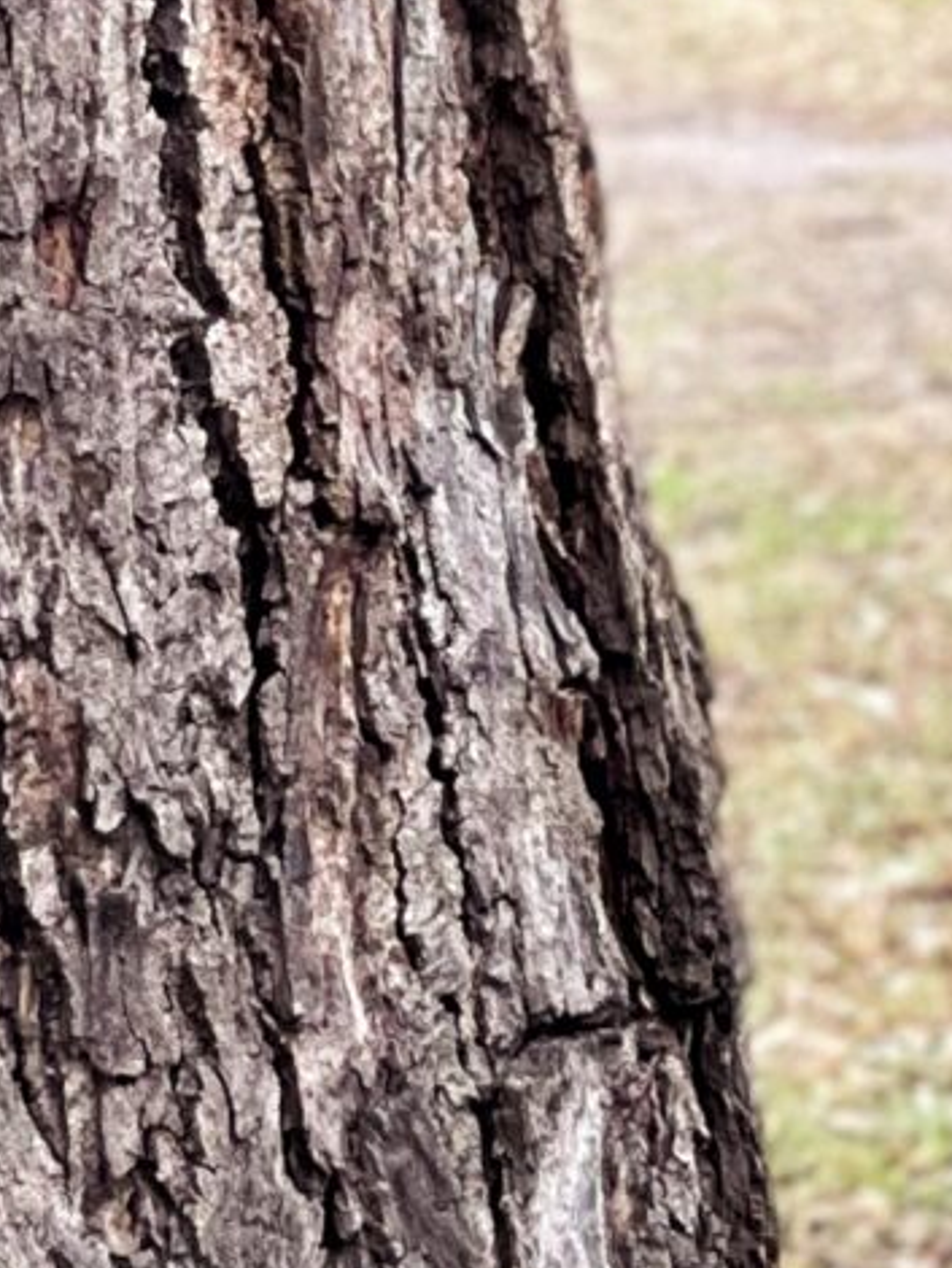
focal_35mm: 283
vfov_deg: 6.6
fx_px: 10368
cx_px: -453
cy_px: -1762
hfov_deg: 5.2
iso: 50
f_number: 2
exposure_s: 1/122
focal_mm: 6
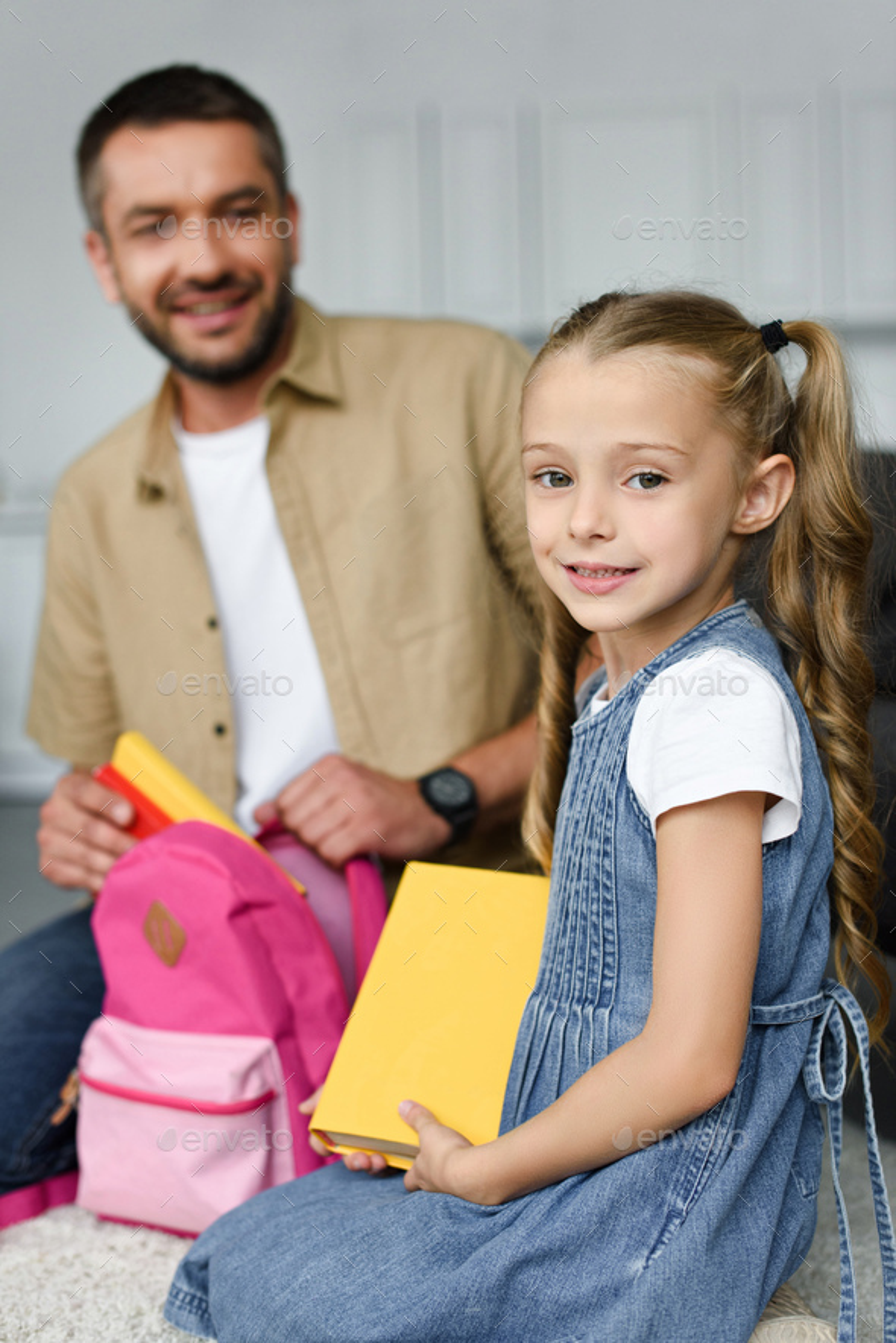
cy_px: 672
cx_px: 448
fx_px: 1865
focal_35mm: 50
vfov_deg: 39.6
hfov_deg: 27.0
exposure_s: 1/400
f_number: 2.8
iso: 800
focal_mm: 50
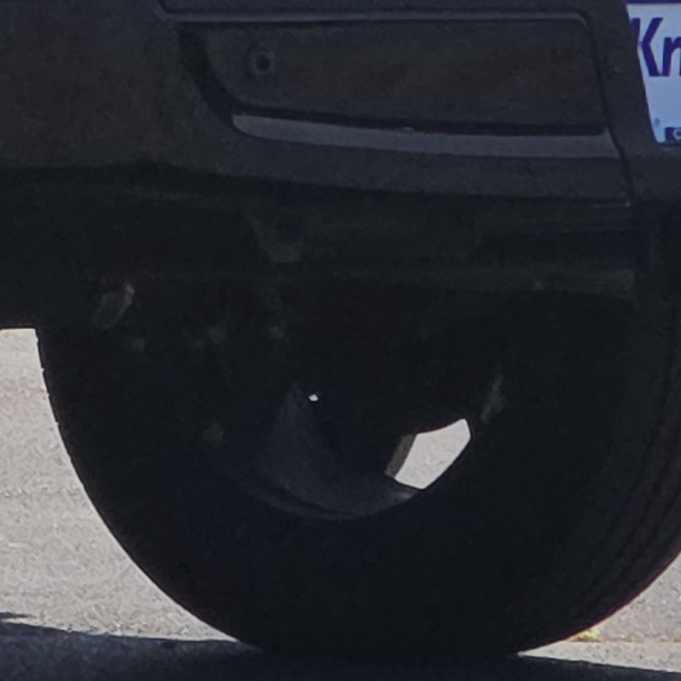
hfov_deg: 3.7
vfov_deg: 3.7
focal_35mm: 464
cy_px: -800
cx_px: -939
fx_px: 10327
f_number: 2.4
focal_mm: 7
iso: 25
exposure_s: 1/1099
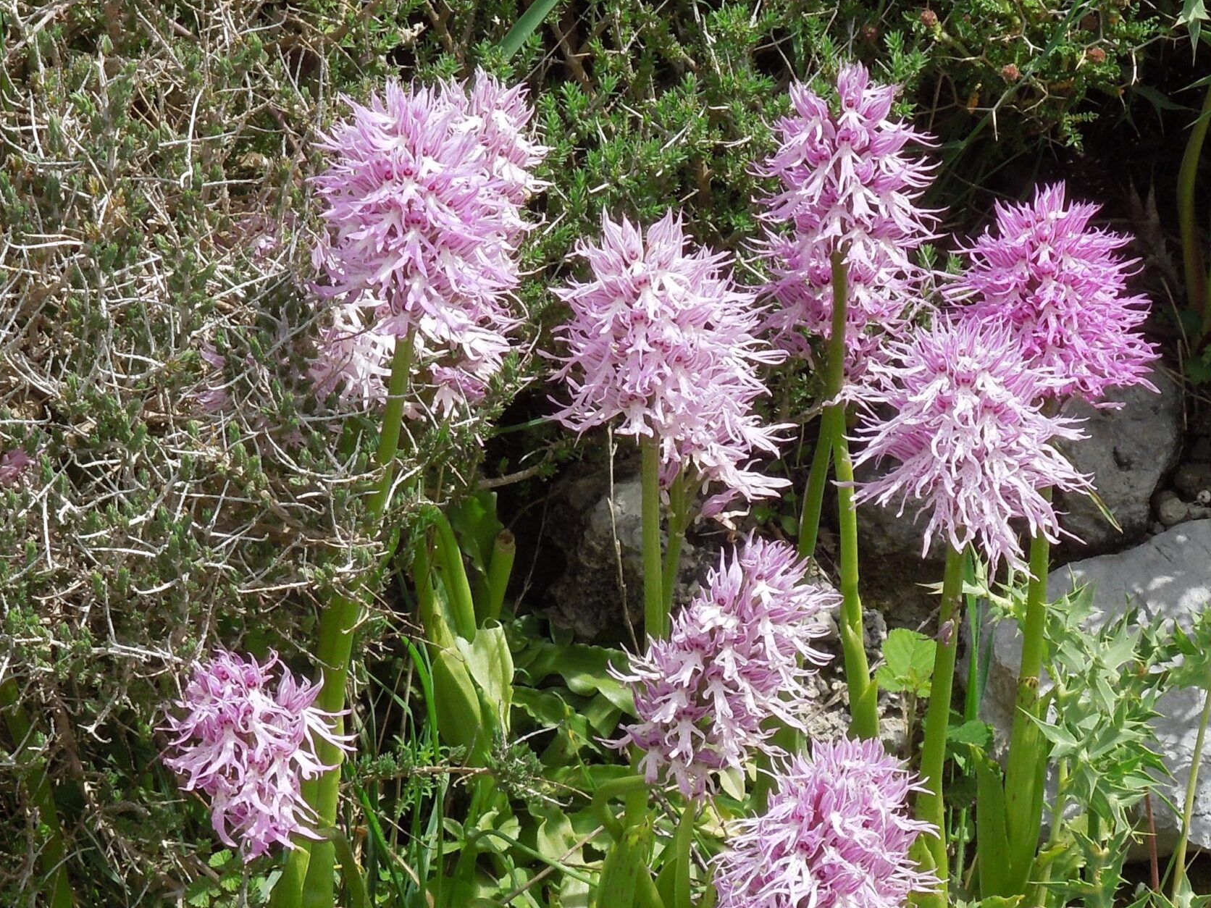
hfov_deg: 10.7
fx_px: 6472
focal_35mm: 185
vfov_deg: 8.0
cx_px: 707
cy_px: 555
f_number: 4.9
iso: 100
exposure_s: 1/400
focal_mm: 27.2
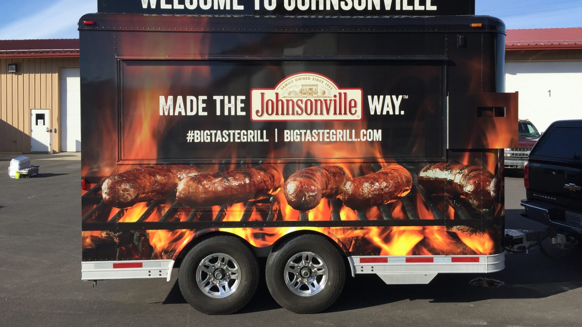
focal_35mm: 32
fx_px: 494
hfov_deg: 61.0
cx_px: 292
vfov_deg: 36.6
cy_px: 139
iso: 32
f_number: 2.2
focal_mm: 4.15
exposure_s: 1/1883
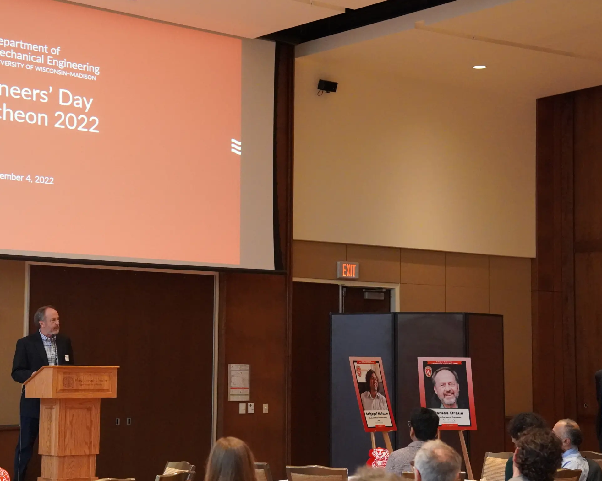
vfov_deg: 19.4
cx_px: 271
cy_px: 262
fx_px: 1408
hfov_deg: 24.1
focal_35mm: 79
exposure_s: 1/160
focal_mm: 42
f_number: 3.5
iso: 6400
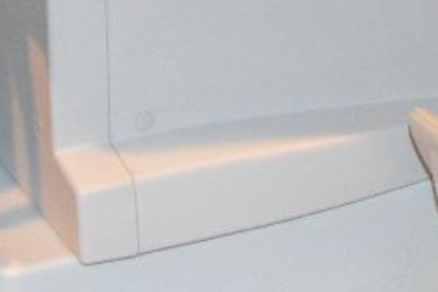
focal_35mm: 179
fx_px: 2176
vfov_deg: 7.5
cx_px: 368
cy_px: -205
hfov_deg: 11.4
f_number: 3.8
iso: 3200
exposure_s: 1/60
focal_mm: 20
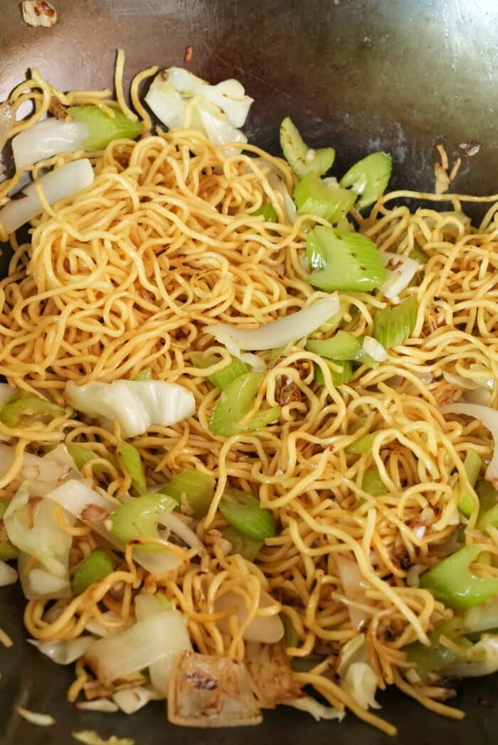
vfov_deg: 38.8
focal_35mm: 51
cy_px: 372
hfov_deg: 26.5
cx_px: 249
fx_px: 1059
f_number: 9
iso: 12800
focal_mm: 51.1
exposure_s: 1/200
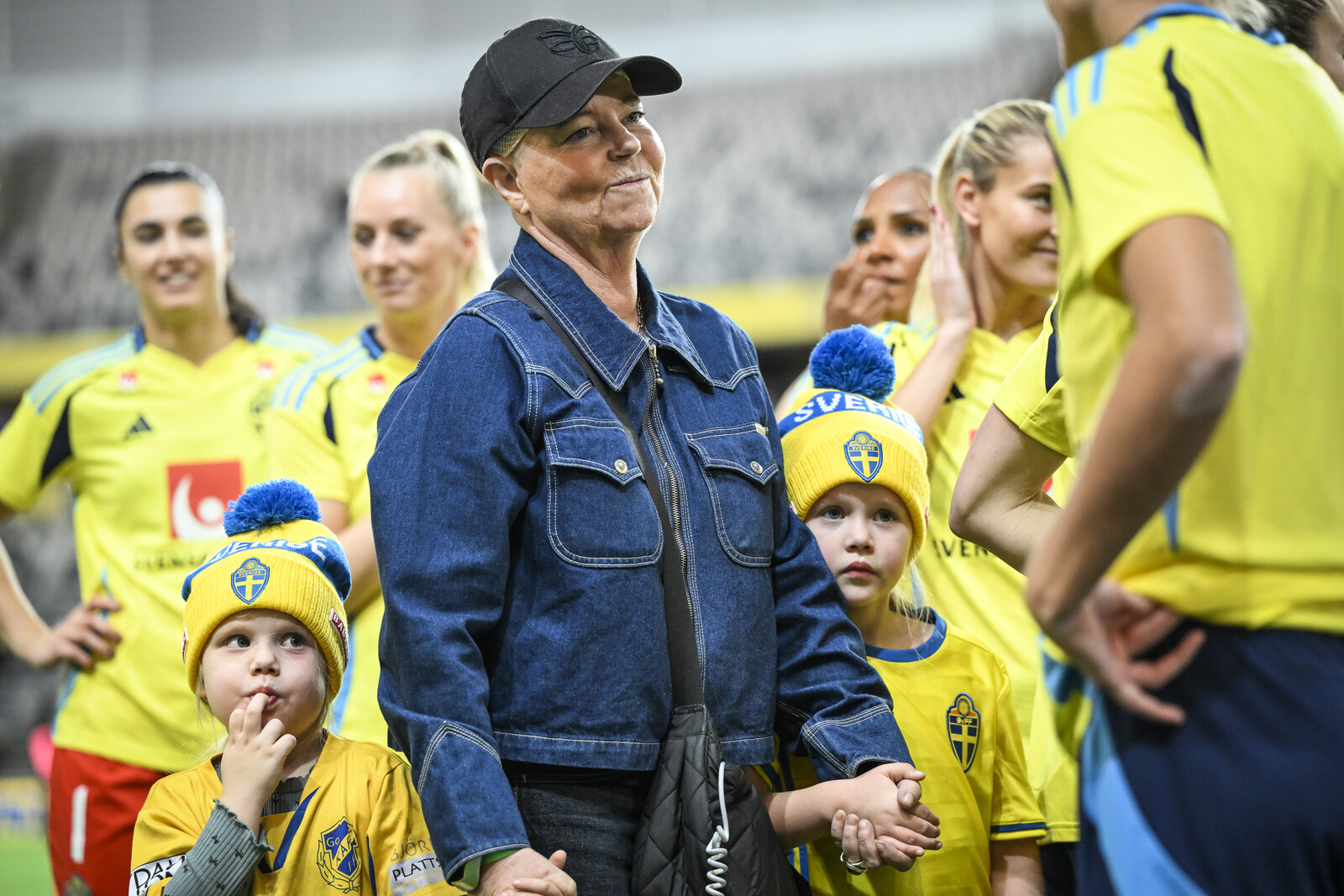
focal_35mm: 120
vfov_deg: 11.4
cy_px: 448
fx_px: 4480
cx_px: 672
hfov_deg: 17.1
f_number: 3.2
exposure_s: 1/640
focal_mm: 120
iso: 4000
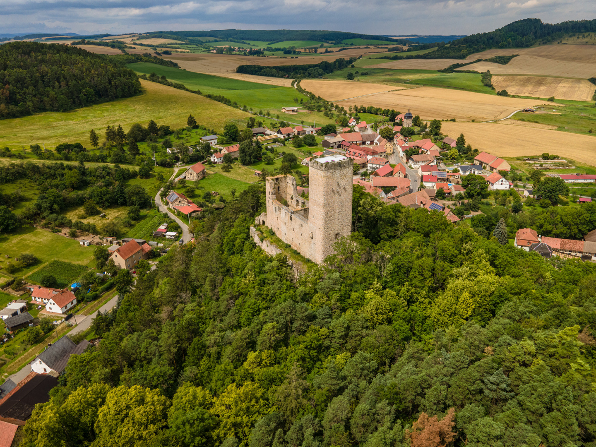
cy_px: 224
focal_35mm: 24
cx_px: 298
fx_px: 413
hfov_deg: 71.6
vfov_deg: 56.8
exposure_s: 1/800
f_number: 2.8
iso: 100
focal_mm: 4.5
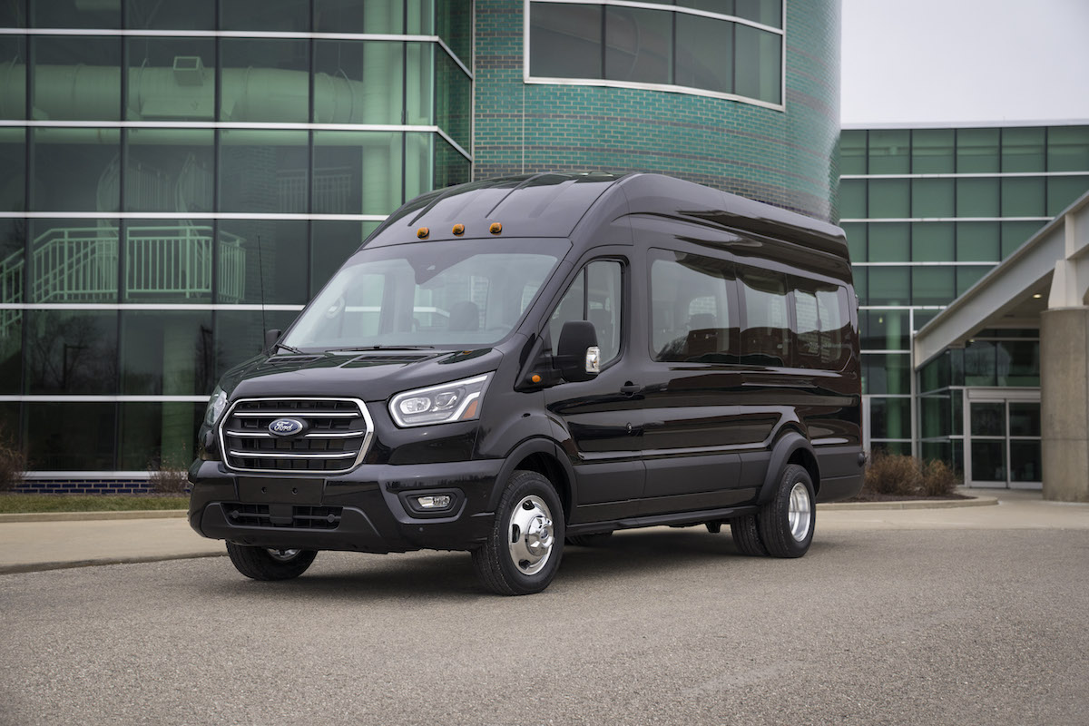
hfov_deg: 37.5
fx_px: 1603
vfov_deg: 25.5
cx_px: 544
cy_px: 363
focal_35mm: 53
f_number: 3.5
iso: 400
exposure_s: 1/2000
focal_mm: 53
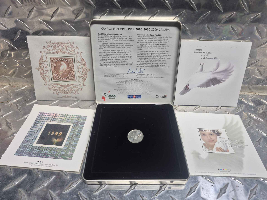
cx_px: 134
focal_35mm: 23
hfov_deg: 73.9
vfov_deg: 58.9
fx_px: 177
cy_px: 100
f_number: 1.8
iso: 64
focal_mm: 5.4
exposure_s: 1/120
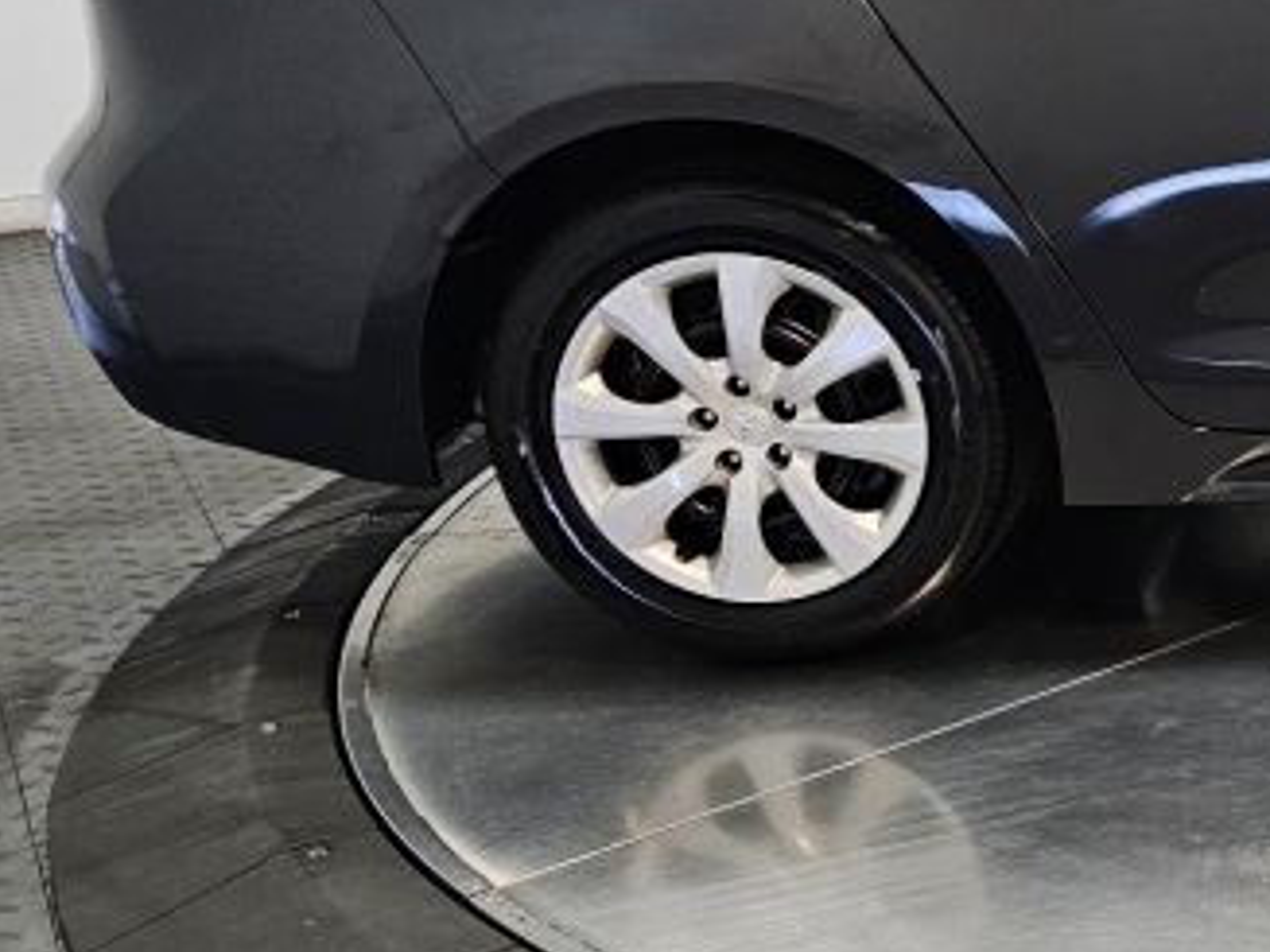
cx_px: 1790
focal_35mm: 72
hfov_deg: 23.0
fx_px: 2641
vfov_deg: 20.4
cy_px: 350
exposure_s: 1/120
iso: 800
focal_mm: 6.3
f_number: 1.7
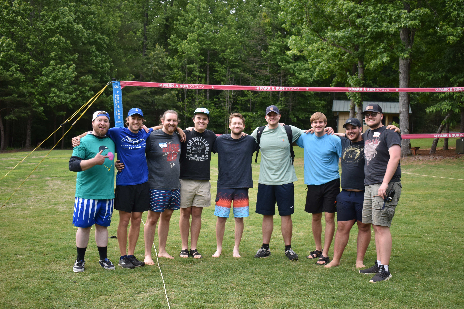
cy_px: 154
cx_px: 232
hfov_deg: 46.4
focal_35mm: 42
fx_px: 541
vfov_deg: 31.9
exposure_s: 1/1000
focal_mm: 28
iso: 500
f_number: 4.2
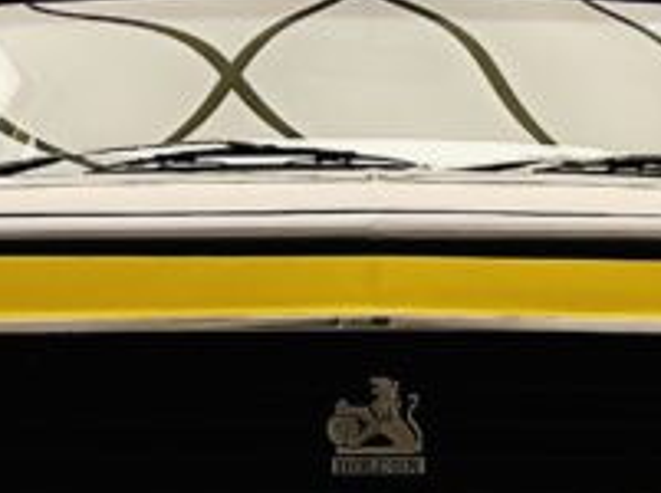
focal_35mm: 148
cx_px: 362
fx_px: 2821
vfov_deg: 9.9
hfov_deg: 13.4
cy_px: 513
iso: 16
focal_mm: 3
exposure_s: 1/338
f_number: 1.8
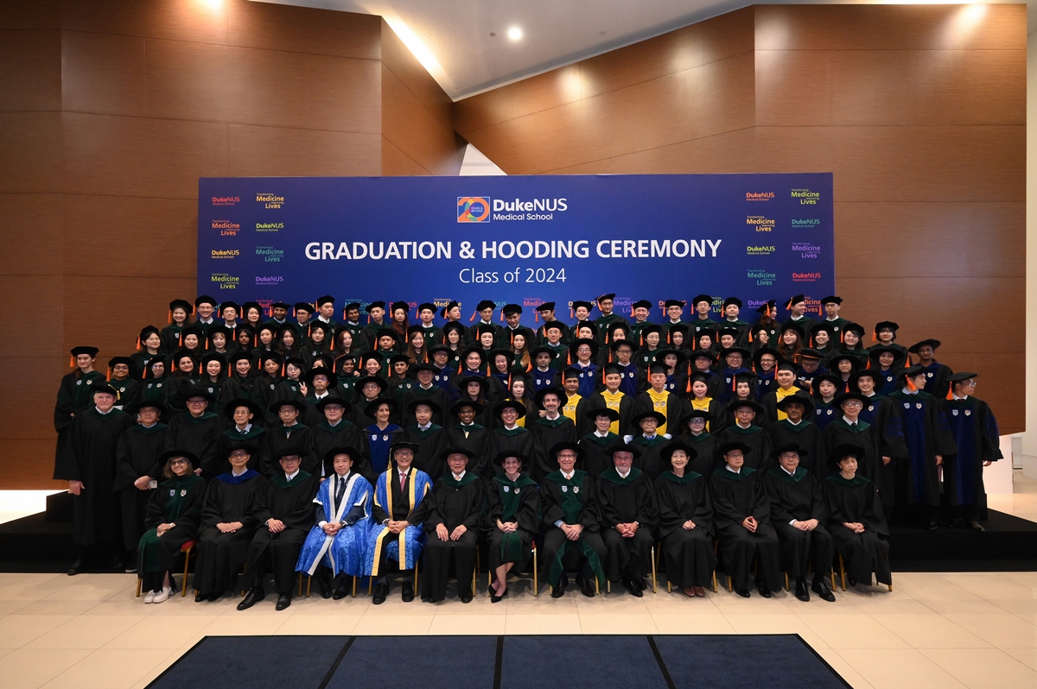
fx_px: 576
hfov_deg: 84.0
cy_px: 344
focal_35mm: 20
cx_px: 518
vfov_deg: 61.8
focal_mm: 20
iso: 5000
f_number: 5
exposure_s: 1/60
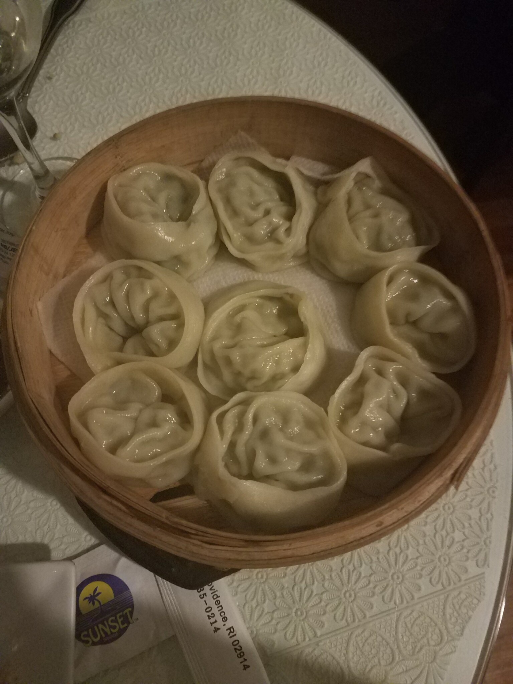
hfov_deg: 53.1
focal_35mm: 26
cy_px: 342
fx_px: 514
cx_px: 256
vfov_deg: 67.3
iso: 320
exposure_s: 1/10
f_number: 1.7
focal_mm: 4.2
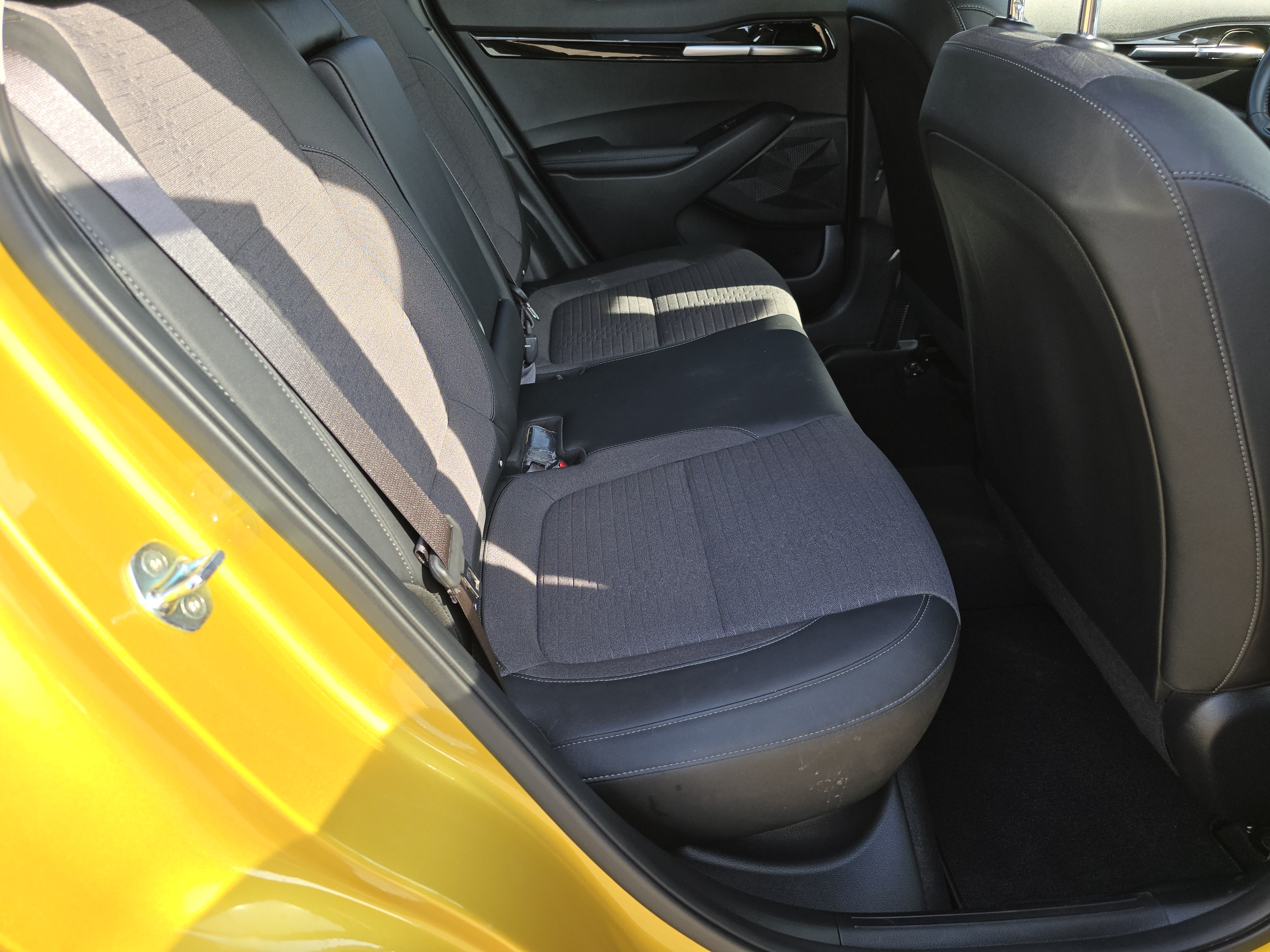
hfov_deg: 73.9
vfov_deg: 58.9
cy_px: 476
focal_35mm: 23
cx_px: 635
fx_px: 844
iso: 32
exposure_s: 1/180
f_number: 1.7
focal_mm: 6.3
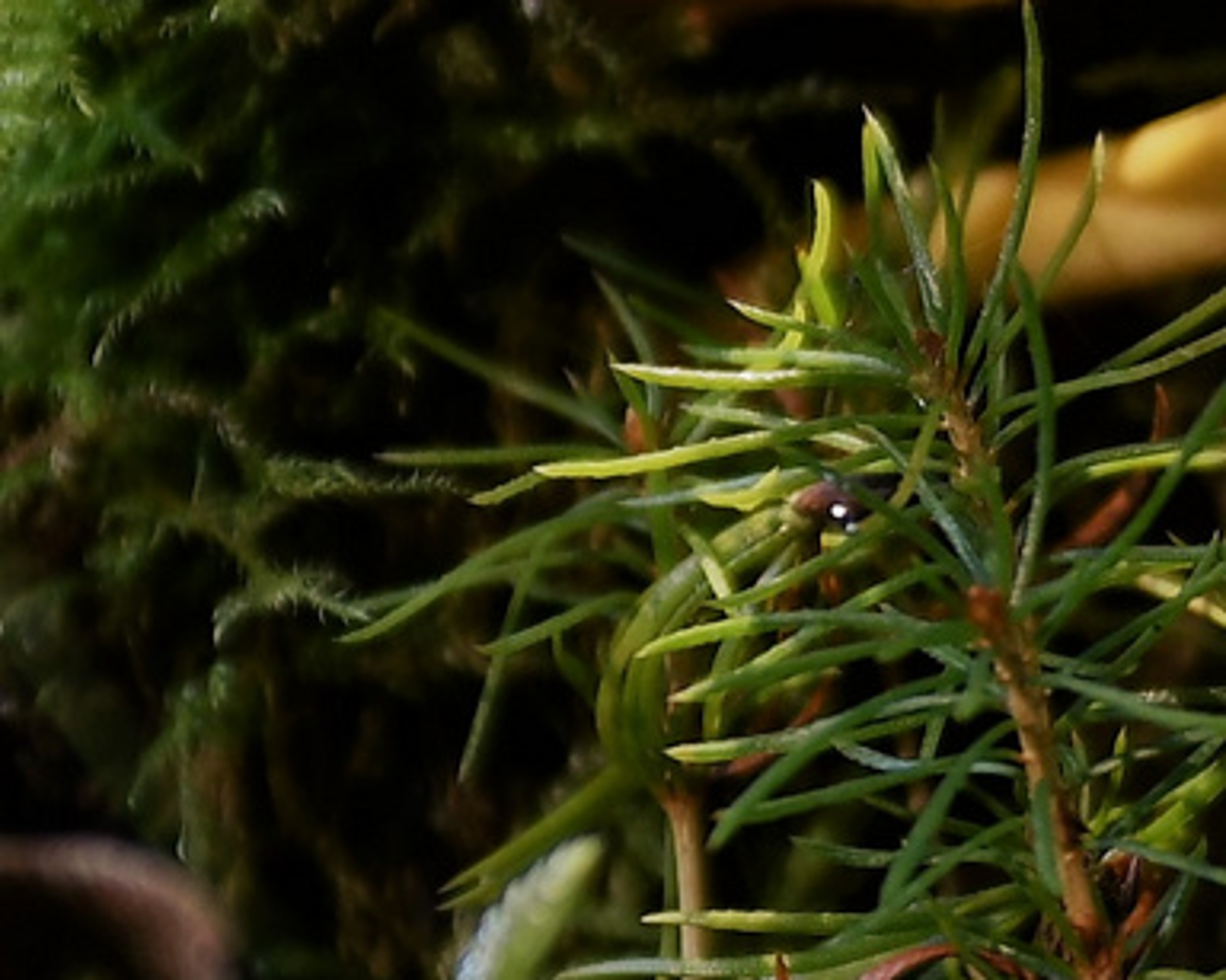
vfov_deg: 5.2
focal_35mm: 297
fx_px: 10774
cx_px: 1386
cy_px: -128
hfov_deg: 6.5
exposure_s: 1/80
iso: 280
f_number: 2.8
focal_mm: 50
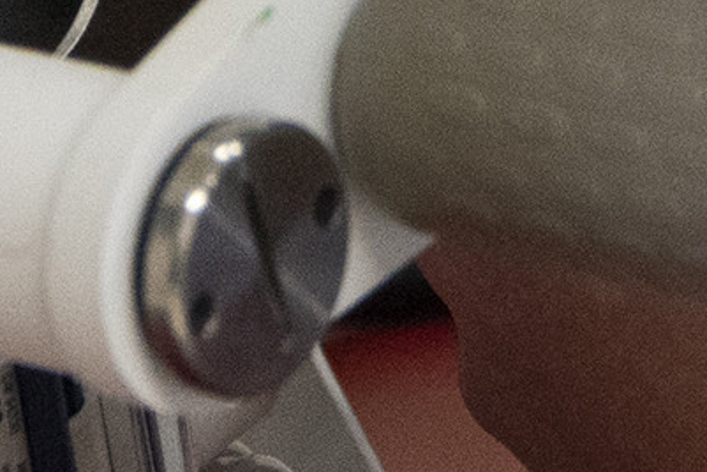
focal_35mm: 838
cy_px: -1063
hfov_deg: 2.5
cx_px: 513
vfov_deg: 1.6
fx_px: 16469
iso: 3200
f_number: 5.3
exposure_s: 1/400
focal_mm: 112
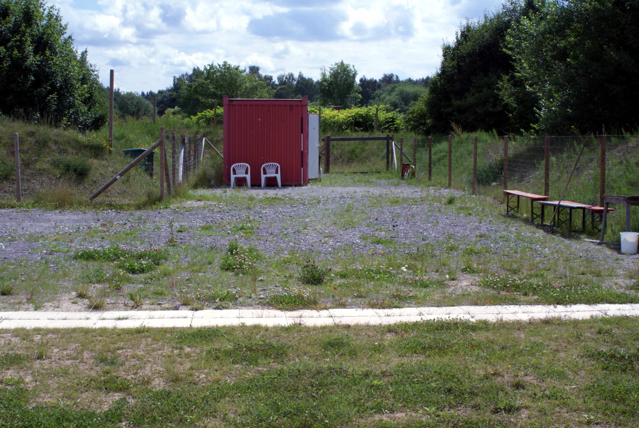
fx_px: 933
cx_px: 320
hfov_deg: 37.8
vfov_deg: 25.8
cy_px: 214
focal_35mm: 52
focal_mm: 35
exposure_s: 1/125
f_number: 22
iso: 200
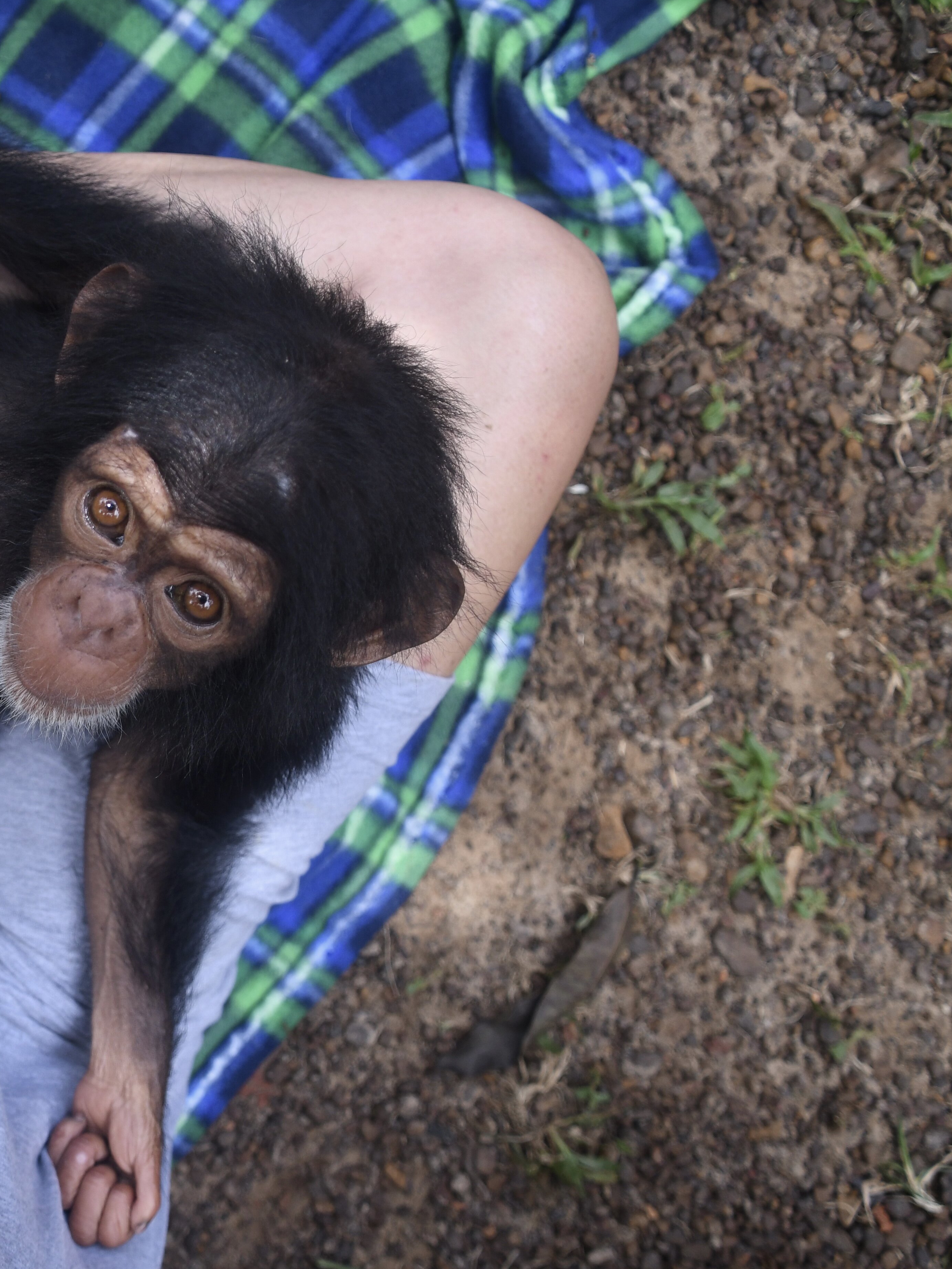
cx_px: -1
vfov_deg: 39.7
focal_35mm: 48
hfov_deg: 28.4
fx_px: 1760
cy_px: 630
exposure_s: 1/640
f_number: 3.5
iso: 400
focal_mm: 22
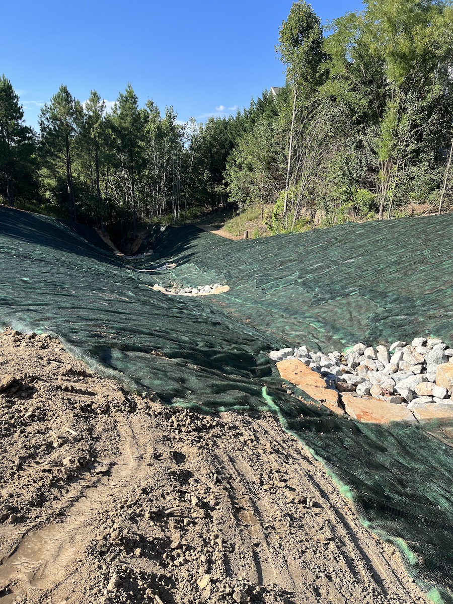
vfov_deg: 67.3
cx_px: 226
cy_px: 302
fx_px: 454
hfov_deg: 53.1
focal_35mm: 26
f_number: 1.6
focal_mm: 5.1
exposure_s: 1/1600
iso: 50
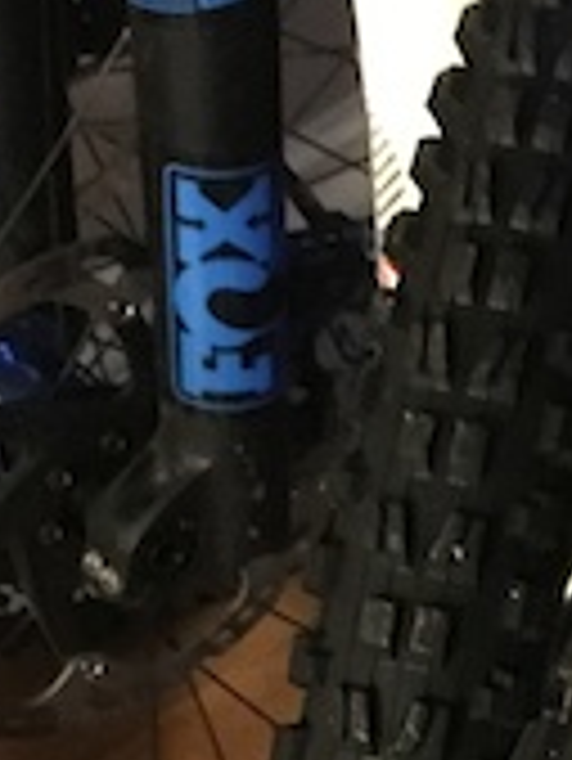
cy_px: 832
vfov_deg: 14.1
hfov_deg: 10.3
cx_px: 991
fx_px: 3015
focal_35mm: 137
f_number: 2.2
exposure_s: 1/15
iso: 640
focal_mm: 4.15
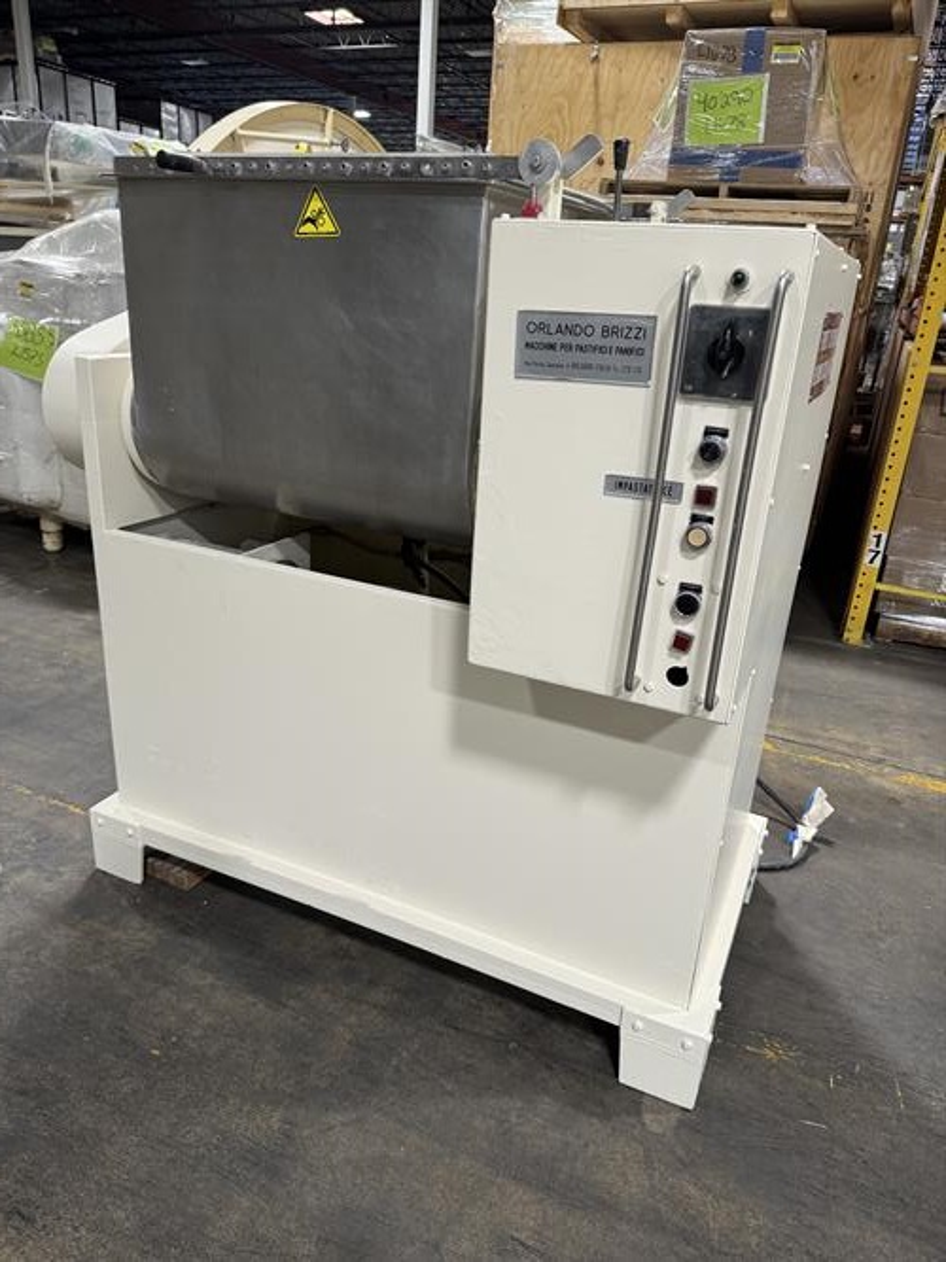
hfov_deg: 56.8
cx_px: 473
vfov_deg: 71.6
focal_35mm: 24
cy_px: 631
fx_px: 875
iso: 200
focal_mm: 6.76
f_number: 1.78
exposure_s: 1/62
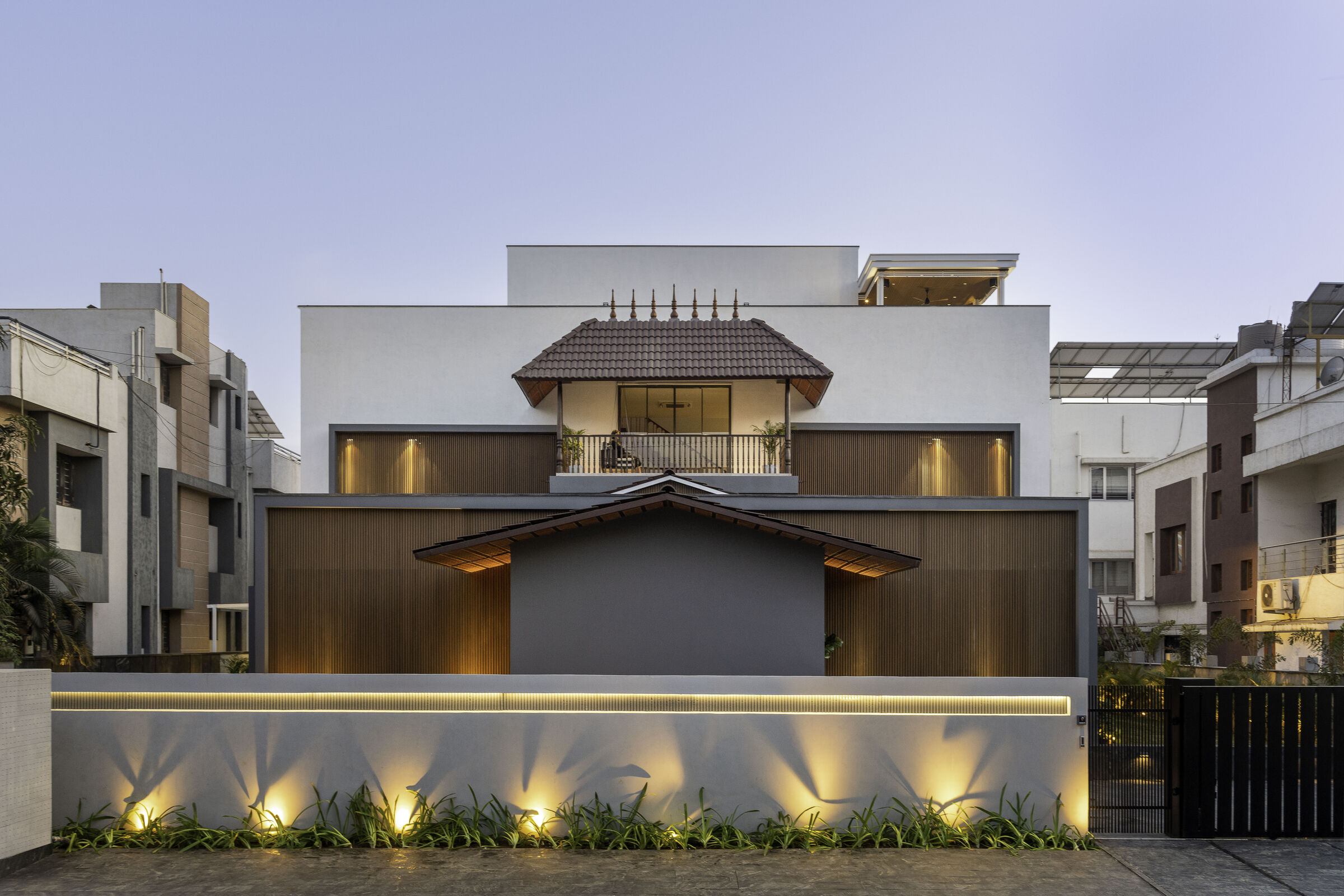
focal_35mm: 30
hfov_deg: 61.9
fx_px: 1120
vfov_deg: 43.6
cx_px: 672
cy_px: 448
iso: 400
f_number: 6.3
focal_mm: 30
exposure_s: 1/6
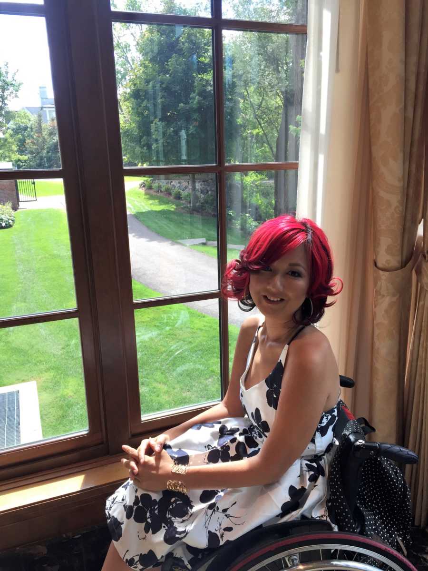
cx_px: 214
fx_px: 478
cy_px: 286
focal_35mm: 29
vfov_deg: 61.7
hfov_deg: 48.2
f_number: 2.2
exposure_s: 1/120
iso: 50
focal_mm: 4.15
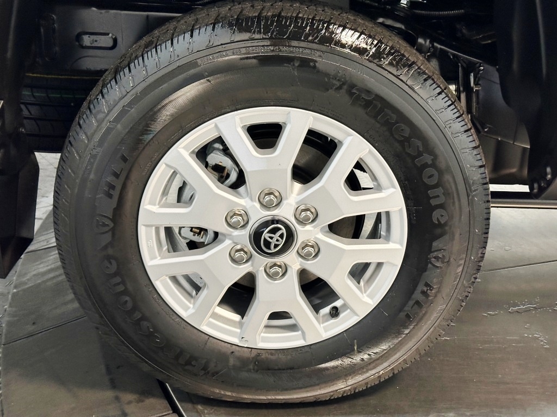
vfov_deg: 30.3
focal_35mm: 48
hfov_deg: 39.7
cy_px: 208
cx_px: 278
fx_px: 772
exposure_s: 1/30
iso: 400
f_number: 1.78
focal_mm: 6.86
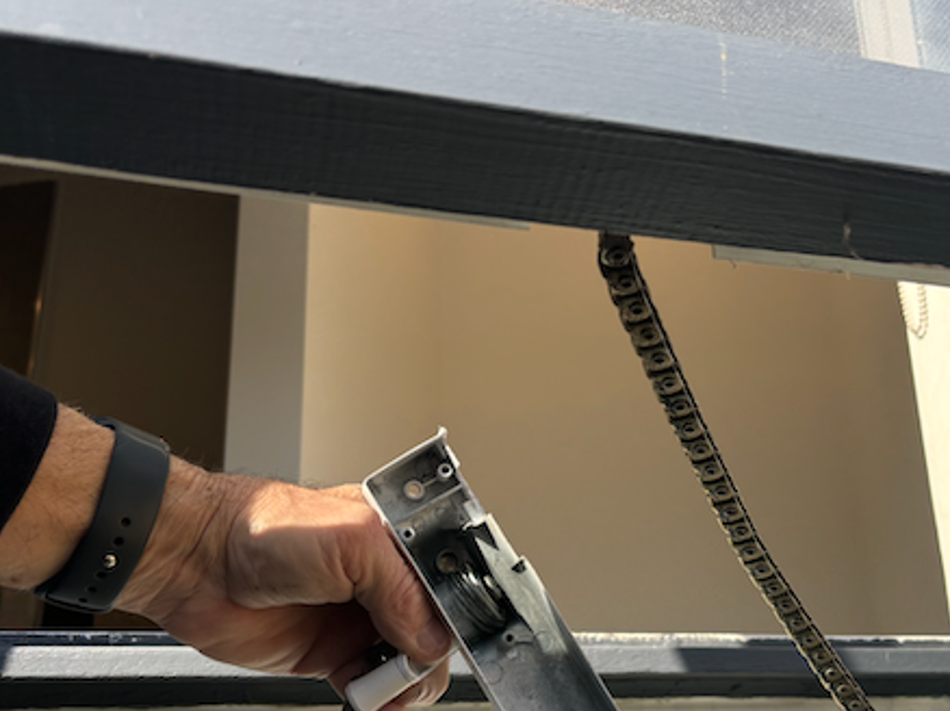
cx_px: 607
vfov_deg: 37.2
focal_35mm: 38
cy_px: 488
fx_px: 1042
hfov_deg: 48.4
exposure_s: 1/732
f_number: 1.6
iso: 50
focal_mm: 5.96
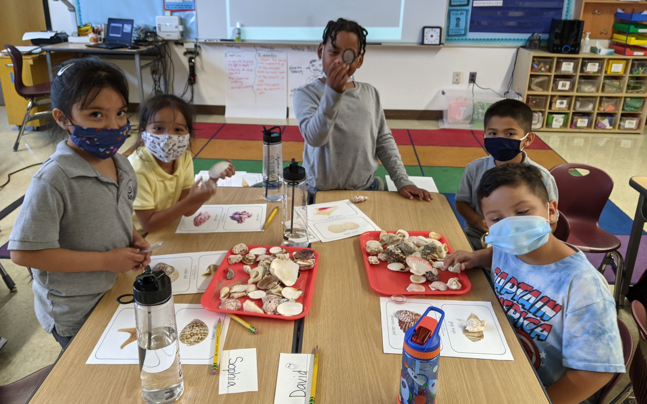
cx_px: 323
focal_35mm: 29
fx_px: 511
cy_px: 180
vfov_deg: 43.1
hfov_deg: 64.6
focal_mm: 4.44
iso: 126
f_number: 1.8
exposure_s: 1/30
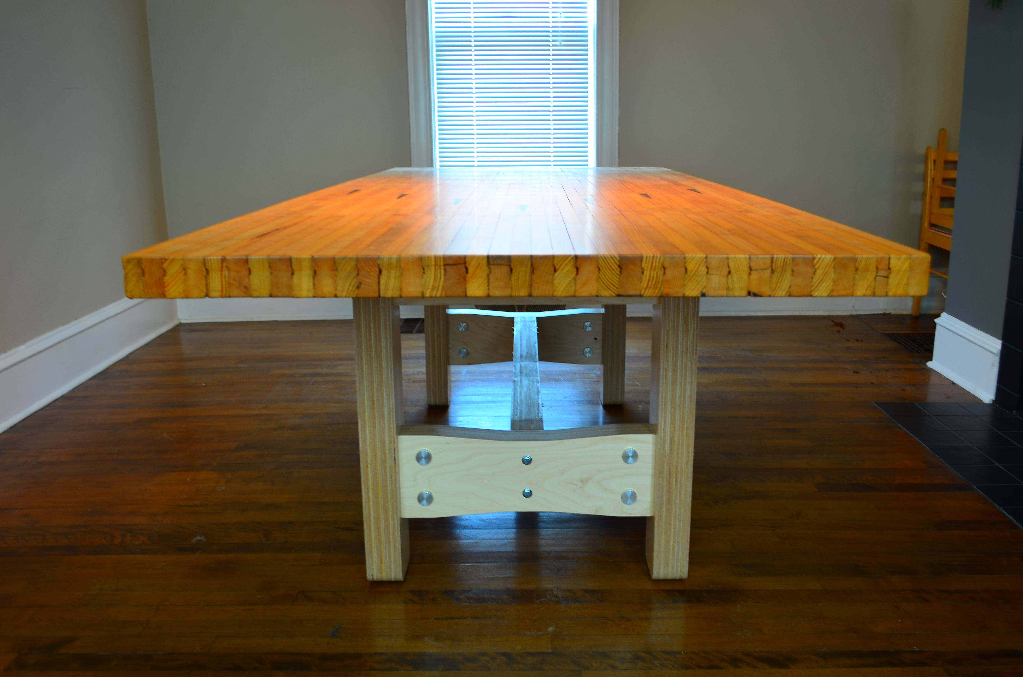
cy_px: 340
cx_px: 541
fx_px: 879
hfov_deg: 60.3
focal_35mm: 31
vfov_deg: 42.2
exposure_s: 1/2
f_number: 3.5
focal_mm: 18
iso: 100
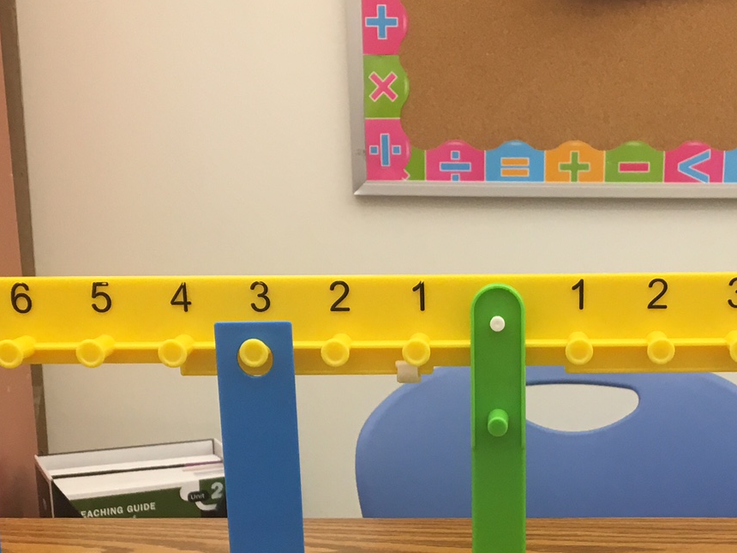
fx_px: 1448
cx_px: 501
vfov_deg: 21.0
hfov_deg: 28.3
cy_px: 538
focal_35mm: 68
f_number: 2.2
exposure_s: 1/30
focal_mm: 4.15
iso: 64
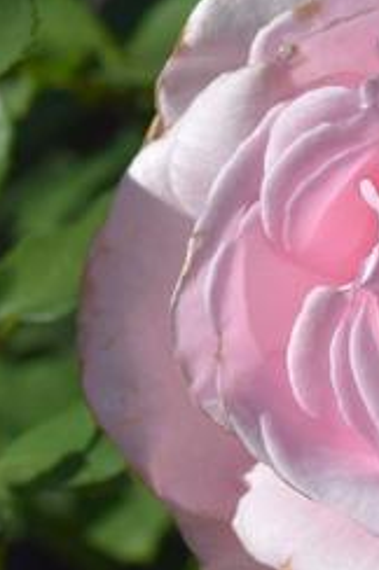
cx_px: 77
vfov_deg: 4.8
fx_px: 6825
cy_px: 232
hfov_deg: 3.2
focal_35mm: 431
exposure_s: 1/500
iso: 125
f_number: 8
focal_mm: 70
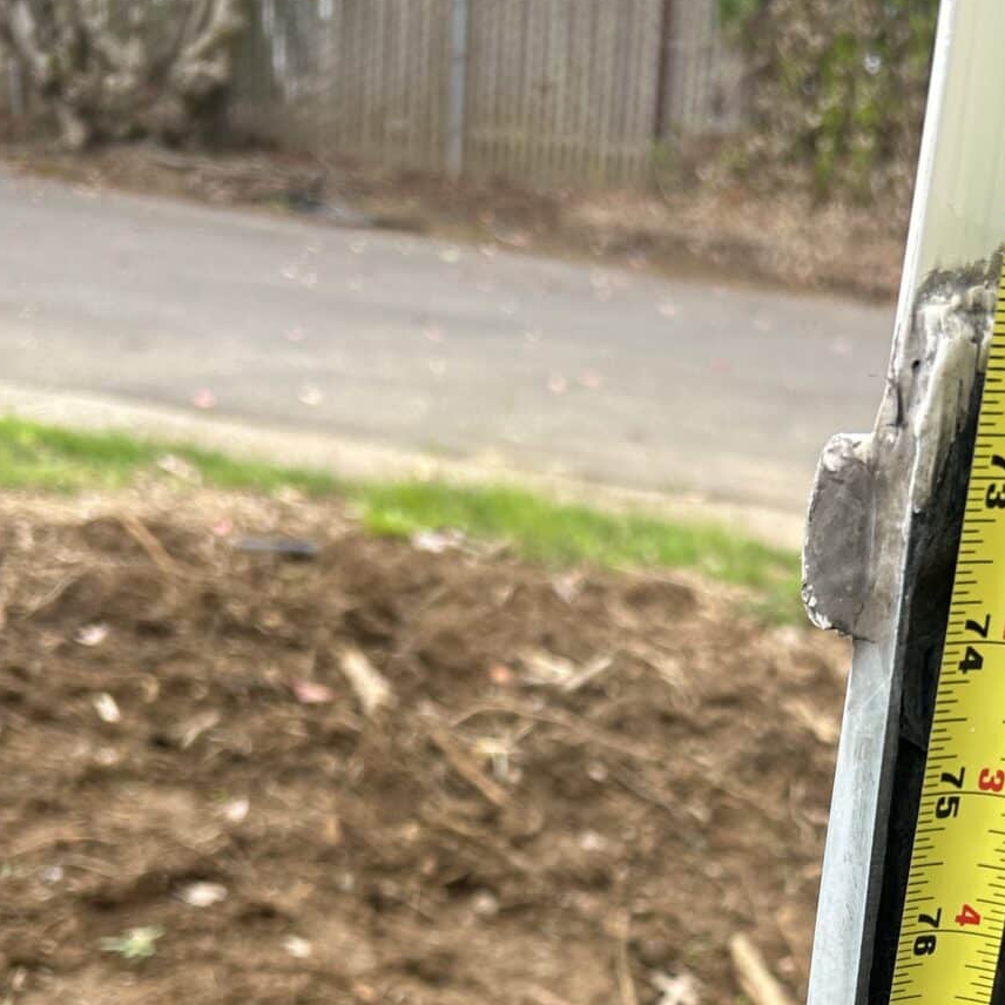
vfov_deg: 28.6
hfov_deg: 30.3
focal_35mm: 55
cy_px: 1072
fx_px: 1807
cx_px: 815
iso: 50
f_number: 1.5
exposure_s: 1/421
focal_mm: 5.7
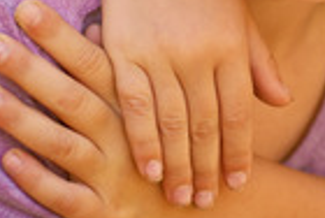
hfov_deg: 12.9
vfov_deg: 9.0
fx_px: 1330
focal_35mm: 147
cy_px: -167
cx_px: 536
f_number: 2.2
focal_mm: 35
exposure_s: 1/500
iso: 100
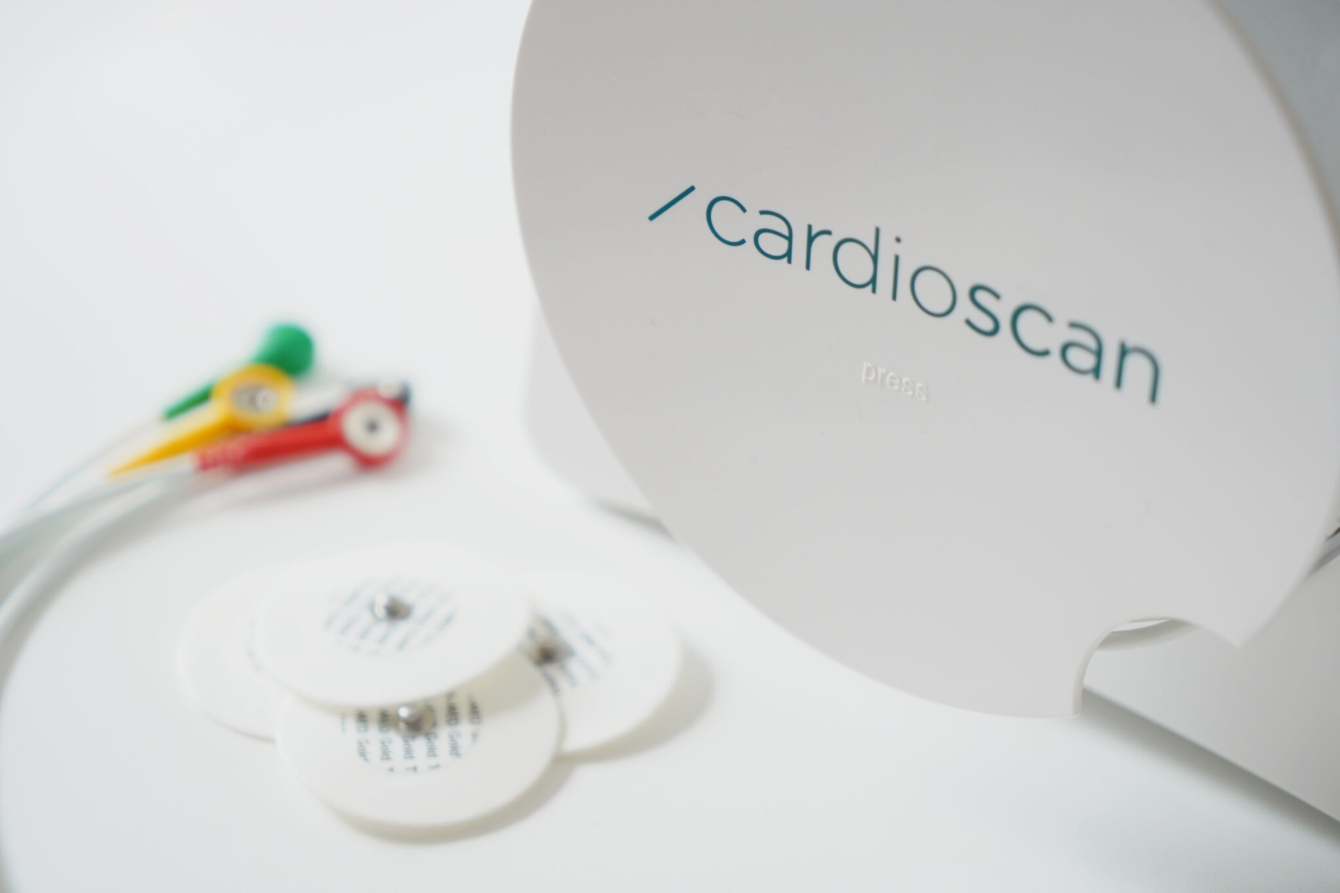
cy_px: 446
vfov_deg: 19.5
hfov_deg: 28.8
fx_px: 2605
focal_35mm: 70
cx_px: 670
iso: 2000
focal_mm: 70
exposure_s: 1/640
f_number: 4
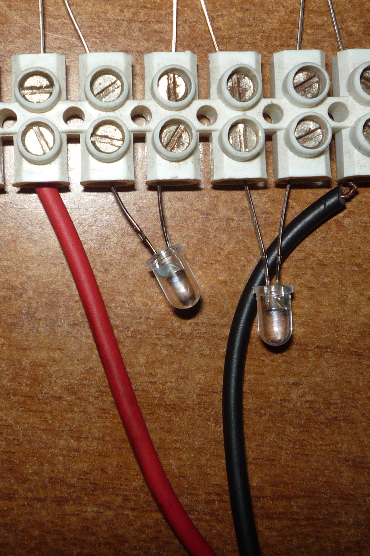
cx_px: 147
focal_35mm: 57
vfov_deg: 34.8
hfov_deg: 23.7
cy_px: 189
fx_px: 879
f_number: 4
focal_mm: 5.2
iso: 100
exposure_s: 1/30
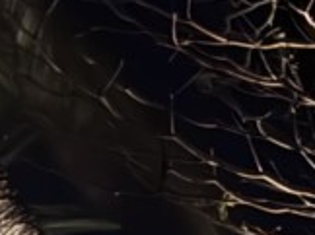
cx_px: -439
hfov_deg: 5.4
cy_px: 833
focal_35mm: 356
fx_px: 3235
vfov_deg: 4.0
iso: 500
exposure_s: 1/8
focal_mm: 6.76
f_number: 1.78
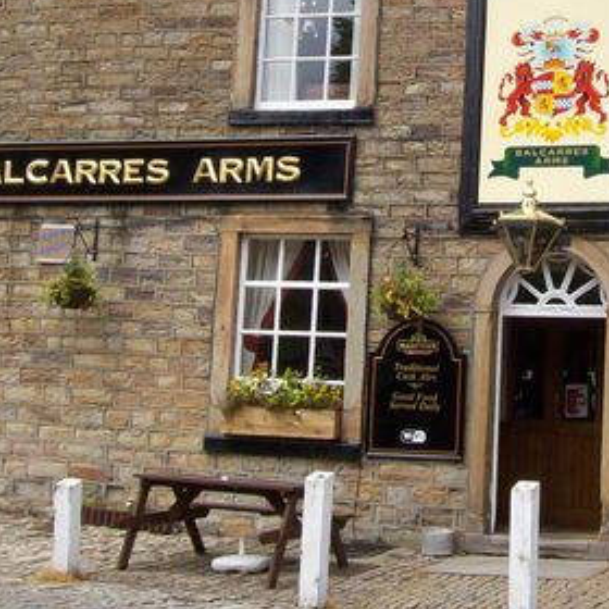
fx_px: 1811
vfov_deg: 18.9
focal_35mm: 91
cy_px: 115
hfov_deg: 19.0
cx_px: 448
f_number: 4.8
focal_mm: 6
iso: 80
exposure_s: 1/402
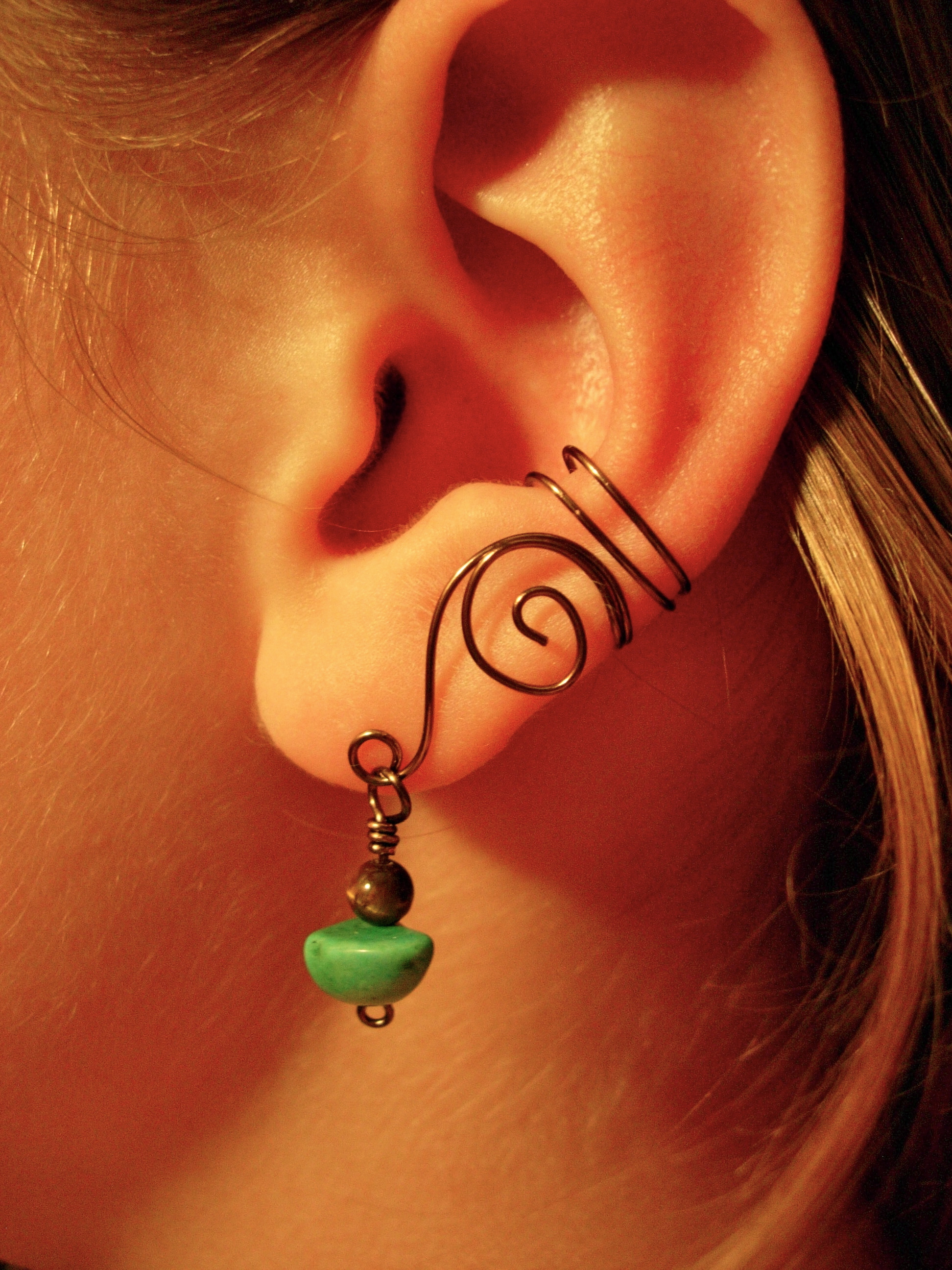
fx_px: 1393
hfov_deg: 37.7
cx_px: 476
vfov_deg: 49.0
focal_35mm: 38
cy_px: 635
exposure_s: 1/32
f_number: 2.8
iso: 183
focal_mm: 7.8
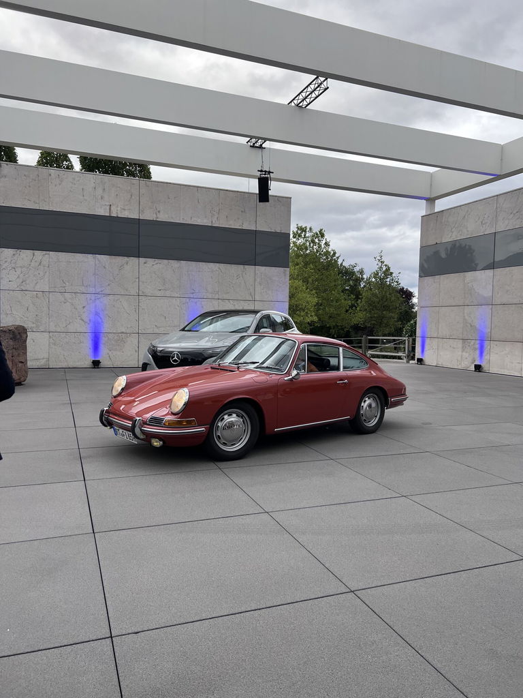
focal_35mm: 26
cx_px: 262
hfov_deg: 53.1
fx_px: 524
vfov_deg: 67.3
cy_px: 349
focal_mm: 5.7
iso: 50
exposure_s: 1/547
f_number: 1.5
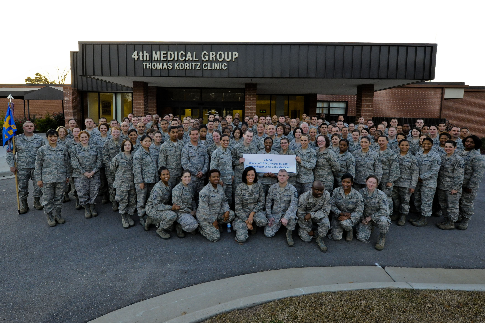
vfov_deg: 81.1
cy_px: 162
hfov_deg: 104.3
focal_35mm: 14
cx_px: 242
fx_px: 188
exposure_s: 1/50
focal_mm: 14
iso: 4000
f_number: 16
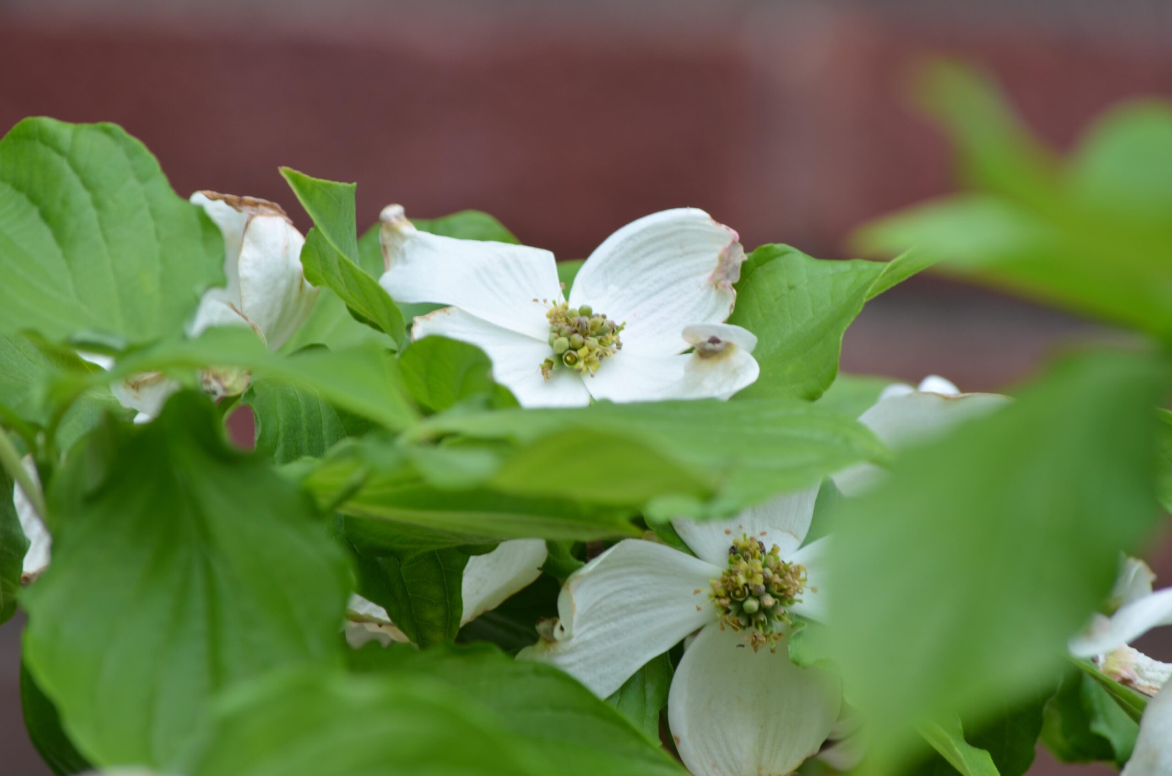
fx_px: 9747
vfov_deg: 4.6
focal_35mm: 300
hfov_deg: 6.9
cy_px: 388
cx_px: 586
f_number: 8
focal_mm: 200
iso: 100
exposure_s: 1/50
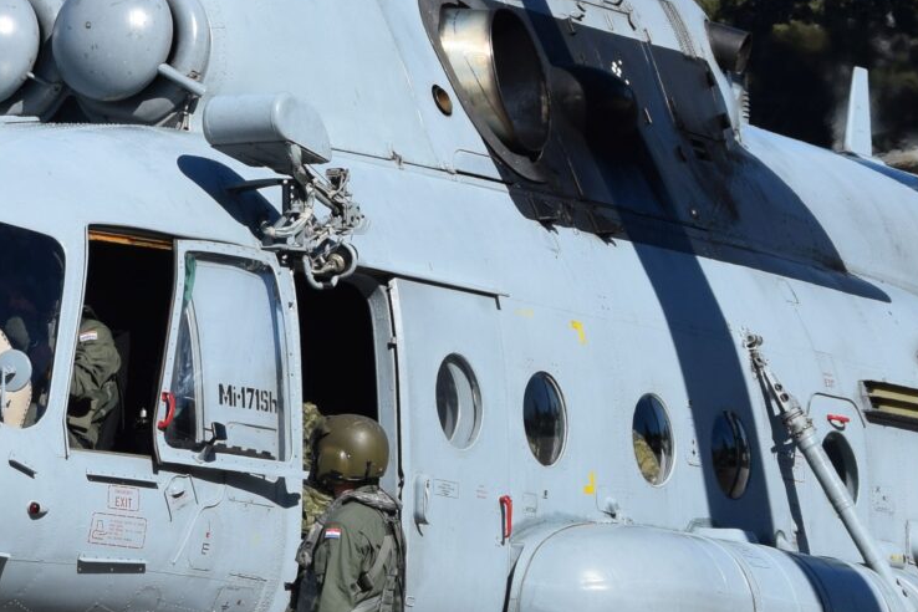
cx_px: 414
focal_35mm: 364
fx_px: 9281
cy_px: 167
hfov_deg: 5.7
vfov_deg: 3.8
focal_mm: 70
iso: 200
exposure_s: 1/500
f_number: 11
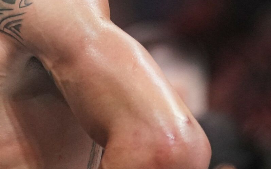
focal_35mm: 644
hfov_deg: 3.3
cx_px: -135
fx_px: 4755
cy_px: -70
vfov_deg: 2.0
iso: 5000
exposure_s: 1/1600
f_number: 2.8
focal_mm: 197
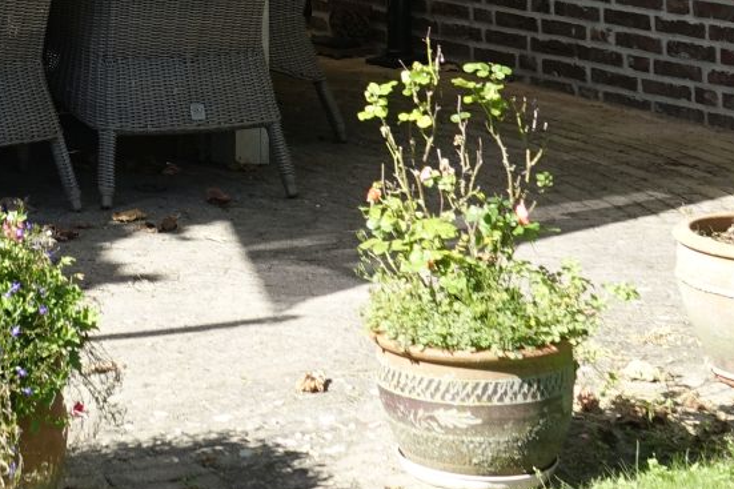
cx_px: -121
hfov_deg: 15.4
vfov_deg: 10.2
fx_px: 2629
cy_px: -304
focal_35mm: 129
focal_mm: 13.7
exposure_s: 1/250
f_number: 3.5
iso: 100
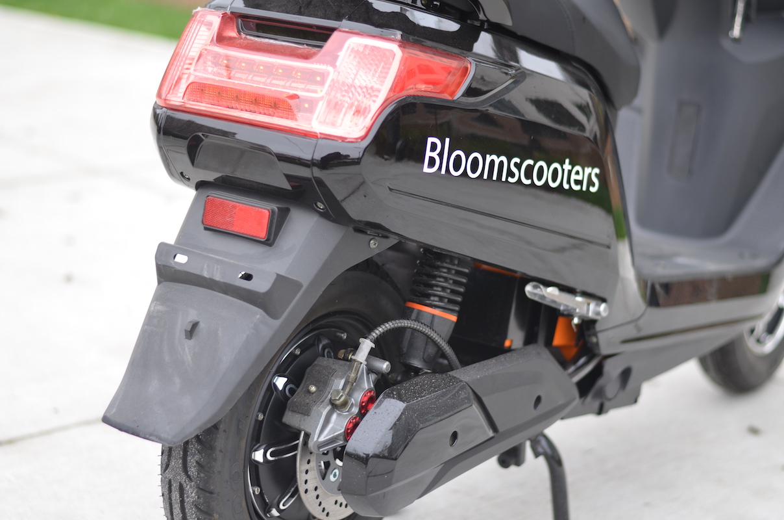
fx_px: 1630
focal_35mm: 75
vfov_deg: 18.1
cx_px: 392
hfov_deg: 27.0
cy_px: 260
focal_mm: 50
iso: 200
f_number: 1.8
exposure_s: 1/1000
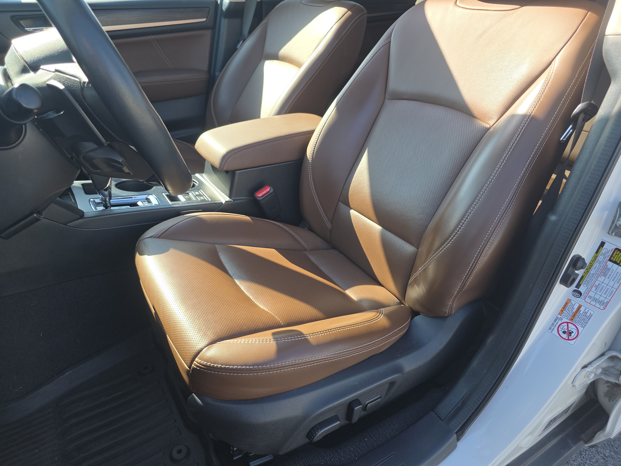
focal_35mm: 23
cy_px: 233
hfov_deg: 73.9
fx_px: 413
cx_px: 310
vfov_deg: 58.9
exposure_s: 1/359
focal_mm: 6.3
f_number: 1.7
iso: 25
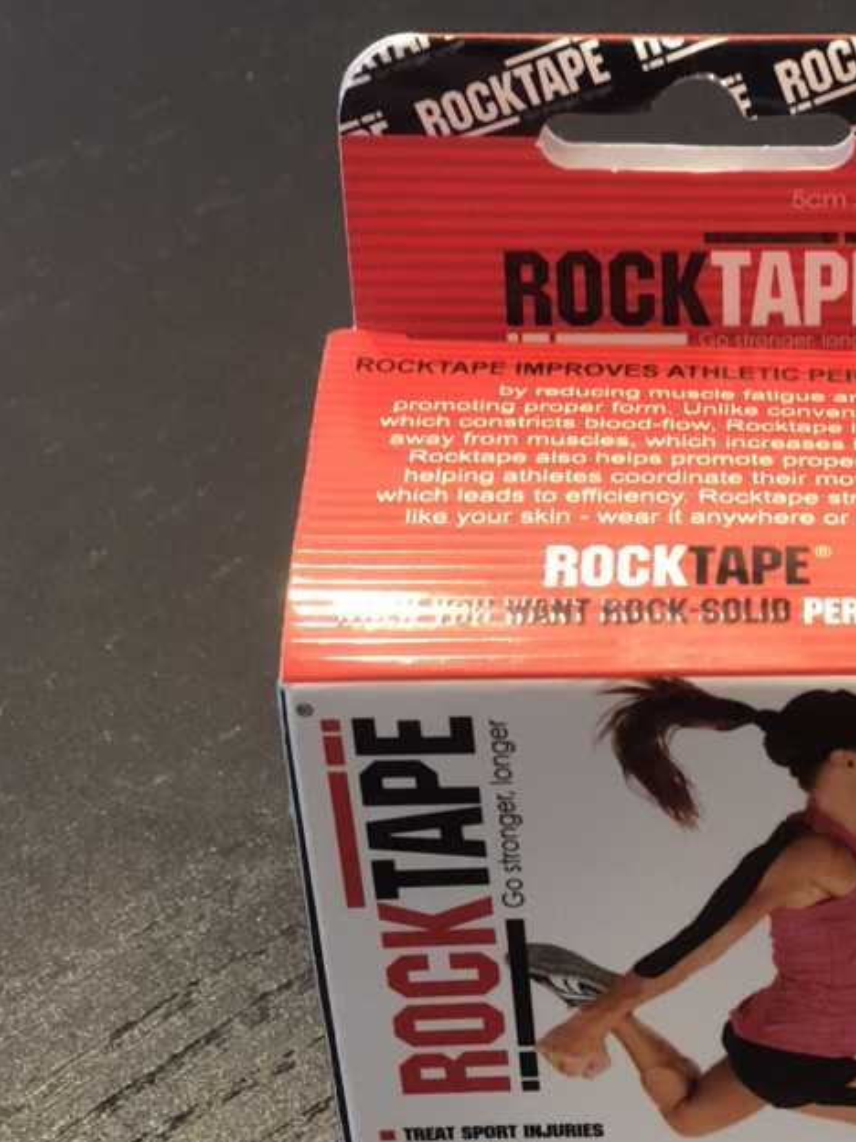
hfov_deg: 14.7
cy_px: 891
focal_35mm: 100
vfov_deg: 19.5
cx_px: 732
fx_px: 3297
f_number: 2.4
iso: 160
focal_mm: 6
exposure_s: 1/20
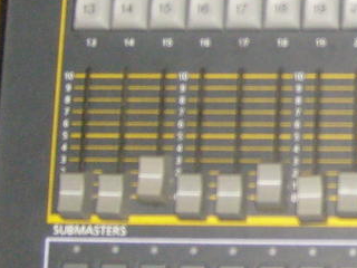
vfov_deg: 10.1
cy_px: 41
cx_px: 596
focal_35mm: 146
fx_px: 1506
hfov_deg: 12.6
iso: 100
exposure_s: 1/45
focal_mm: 5.8
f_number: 2.8
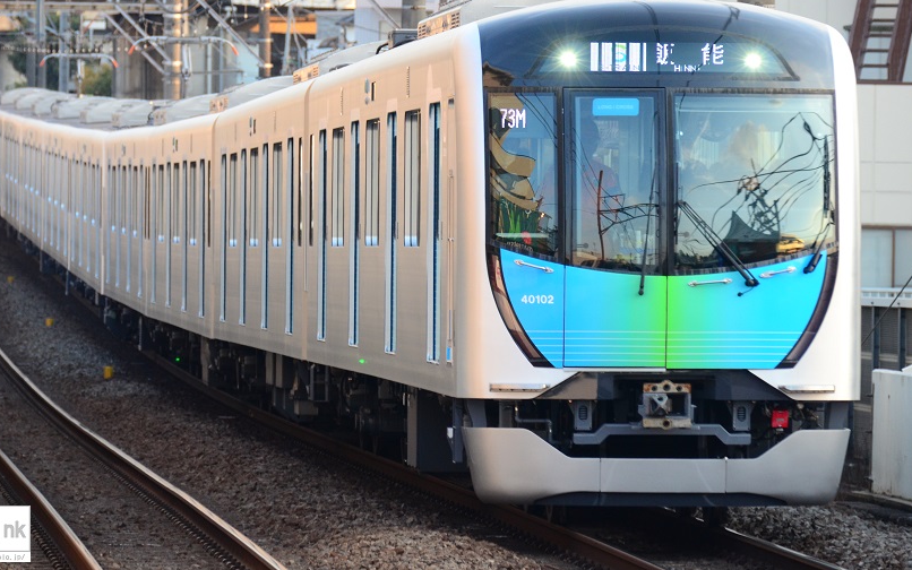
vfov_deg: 4.0
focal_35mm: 327
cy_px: 209
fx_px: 8119
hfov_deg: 6.4
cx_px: 453
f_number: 5.6
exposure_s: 1/200
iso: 800
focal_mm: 175
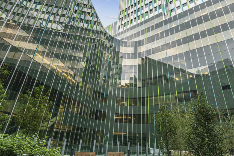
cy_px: 73
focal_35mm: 21
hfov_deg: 81.2
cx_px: 123
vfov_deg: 59.4
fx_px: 136
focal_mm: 15
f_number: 9
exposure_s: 1/125
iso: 125
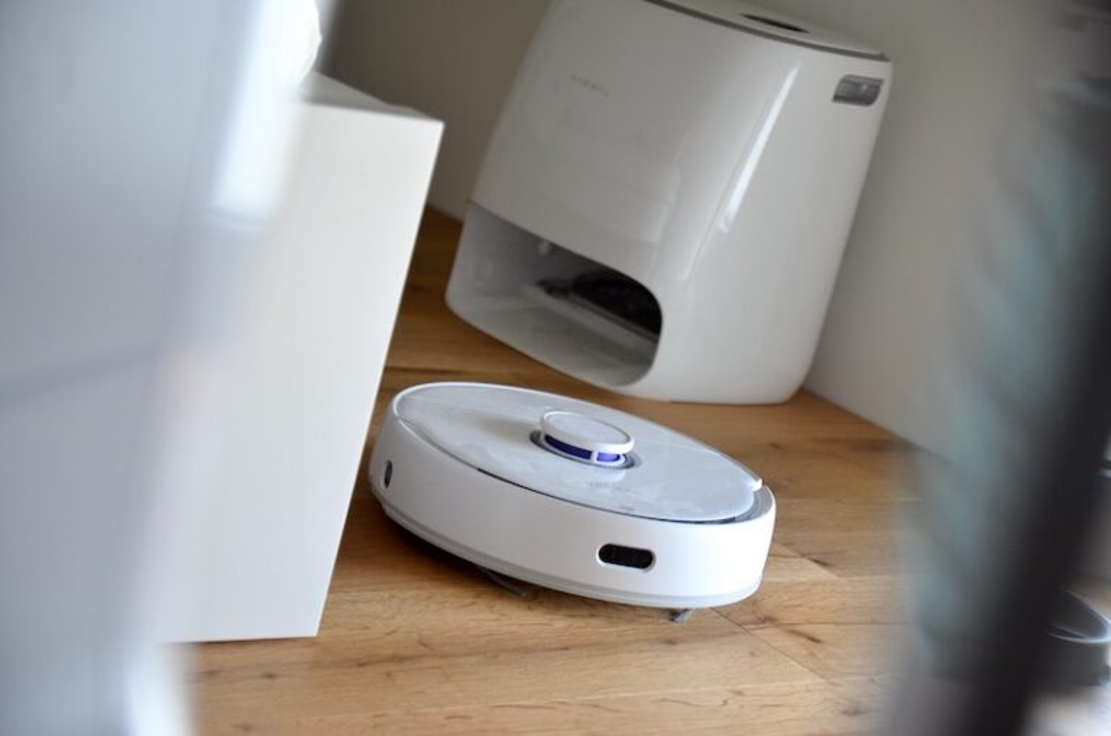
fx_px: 2310
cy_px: 368
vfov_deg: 18.1
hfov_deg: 27.0
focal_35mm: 75
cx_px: 556
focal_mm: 50
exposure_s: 1/50
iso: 250
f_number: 2.8
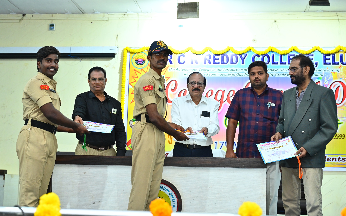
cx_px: 179
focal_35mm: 57
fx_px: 538
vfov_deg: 22.7
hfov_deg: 35.7
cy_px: 119
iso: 1600
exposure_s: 1/200
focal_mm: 53
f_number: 5
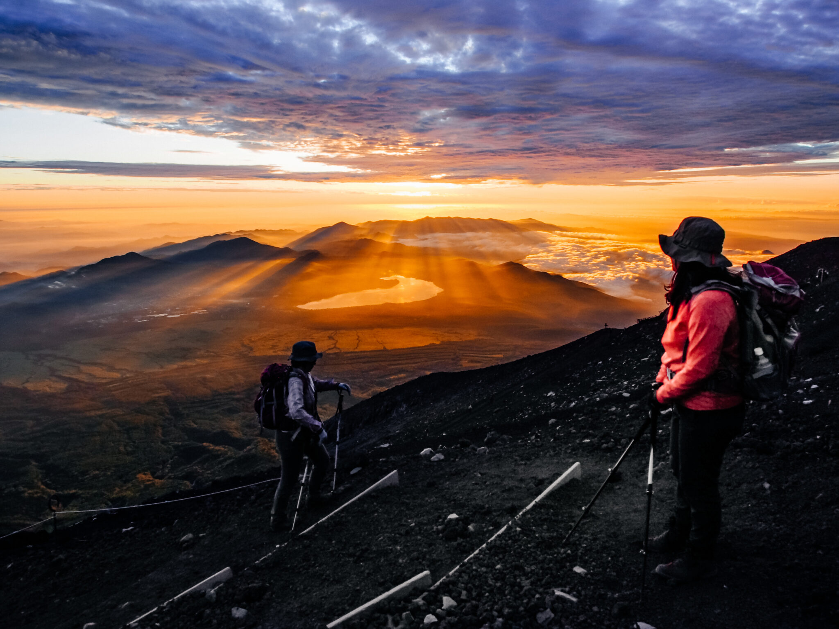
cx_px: 420
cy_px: 314
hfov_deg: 71.6
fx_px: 582
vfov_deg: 56.8
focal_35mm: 24
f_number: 5.6
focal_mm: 12
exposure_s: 1/160
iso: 200
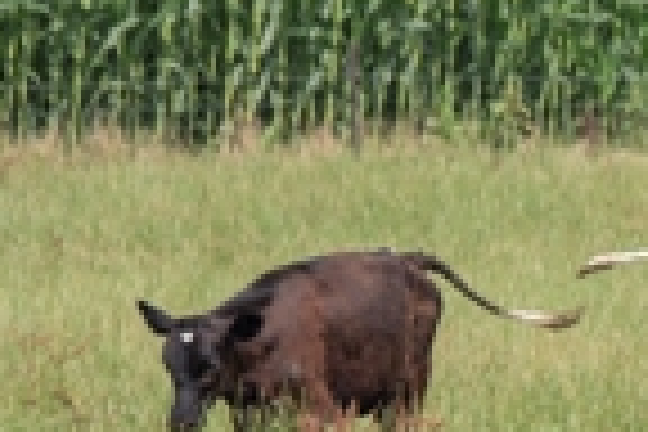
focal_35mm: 786
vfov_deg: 1.7
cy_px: 412
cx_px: 1415
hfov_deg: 2.6
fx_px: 14147
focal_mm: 165
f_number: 4.5
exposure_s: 1/1250
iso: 250
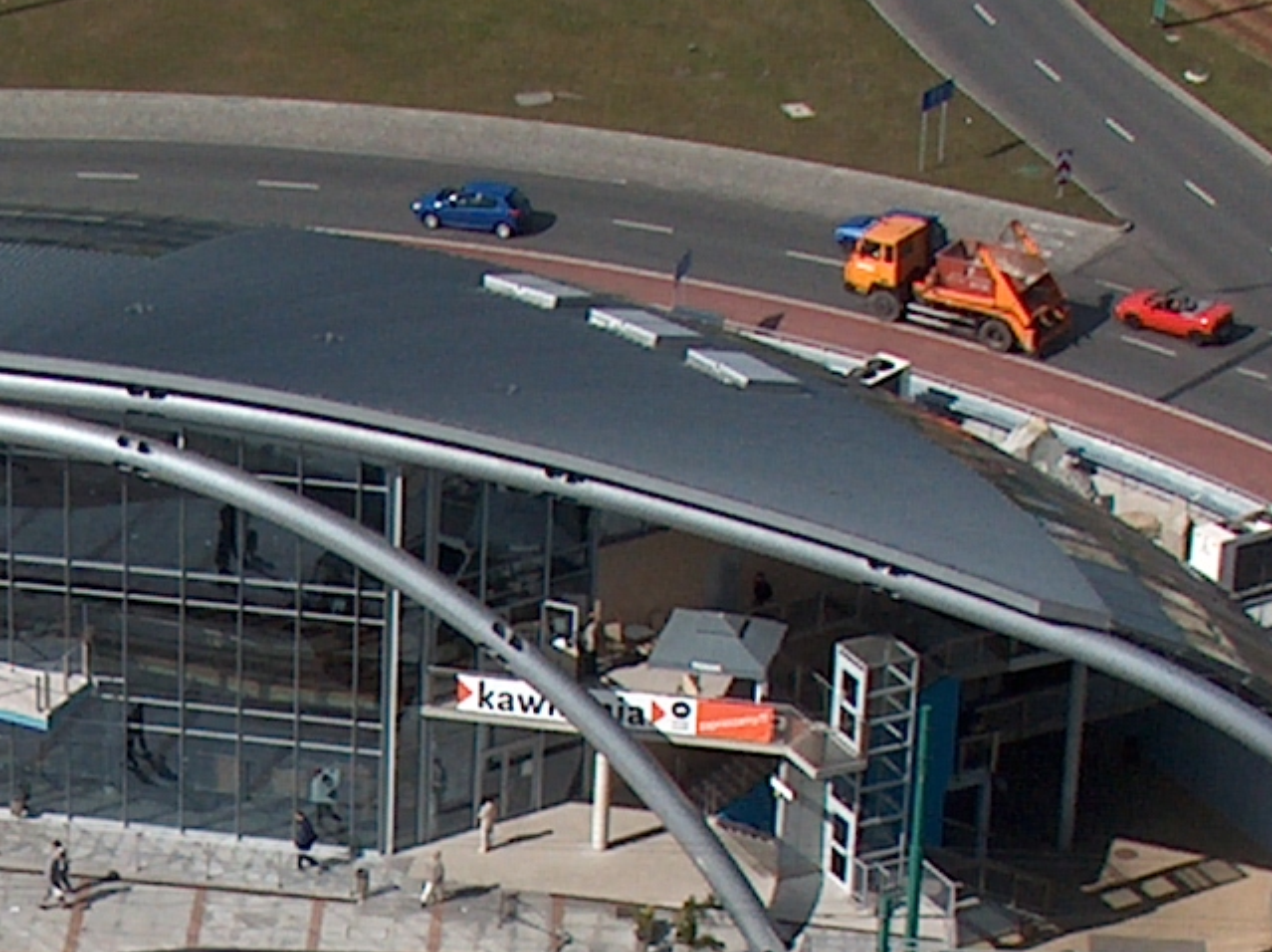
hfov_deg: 12.9
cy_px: 1205
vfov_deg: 9.6
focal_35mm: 151
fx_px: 5543
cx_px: -84
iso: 100
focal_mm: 7.6
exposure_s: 1/308
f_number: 8
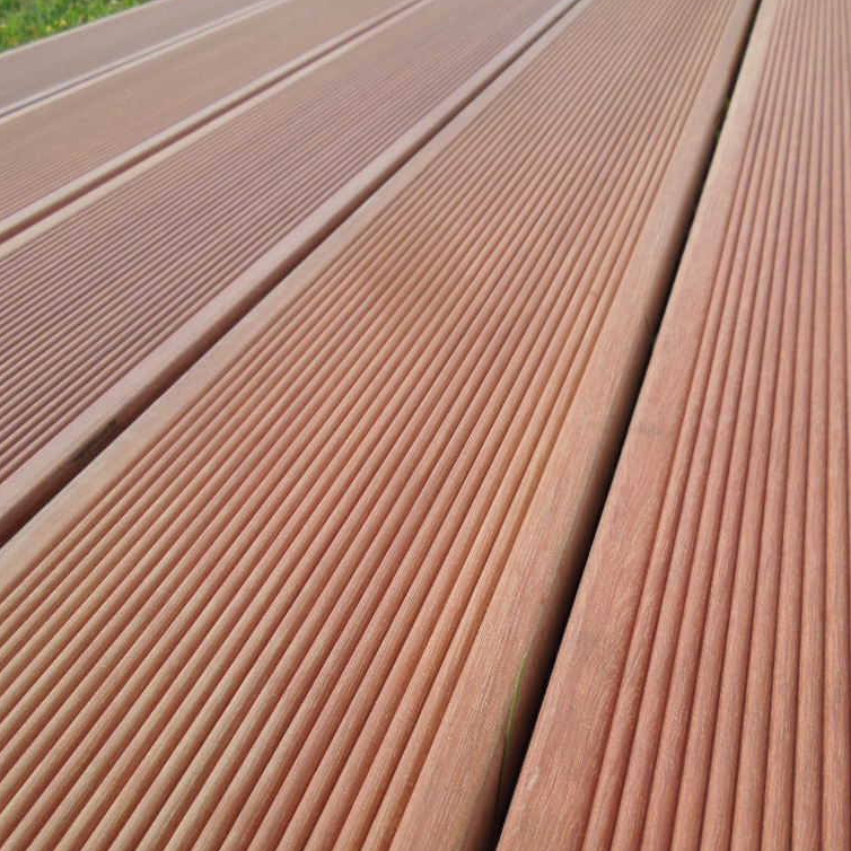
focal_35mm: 30
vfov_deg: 54.0
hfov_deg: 53.8
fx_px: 834
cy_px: 423
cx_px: 485
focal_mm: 4.5
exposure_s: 1/800
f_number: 3.3
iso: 100
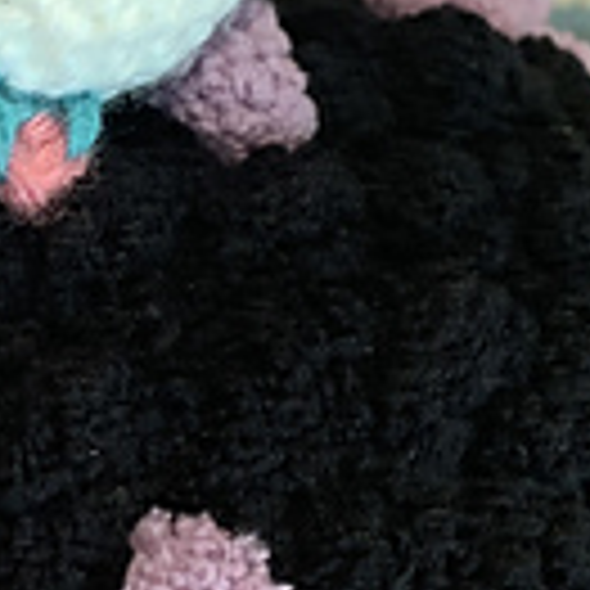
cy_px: 284
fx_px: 2160
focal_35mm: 112
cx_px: 9
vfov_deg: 15.6
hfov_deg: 15.3
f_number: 1.8
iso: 160
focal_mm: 4.25
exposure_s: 1/60
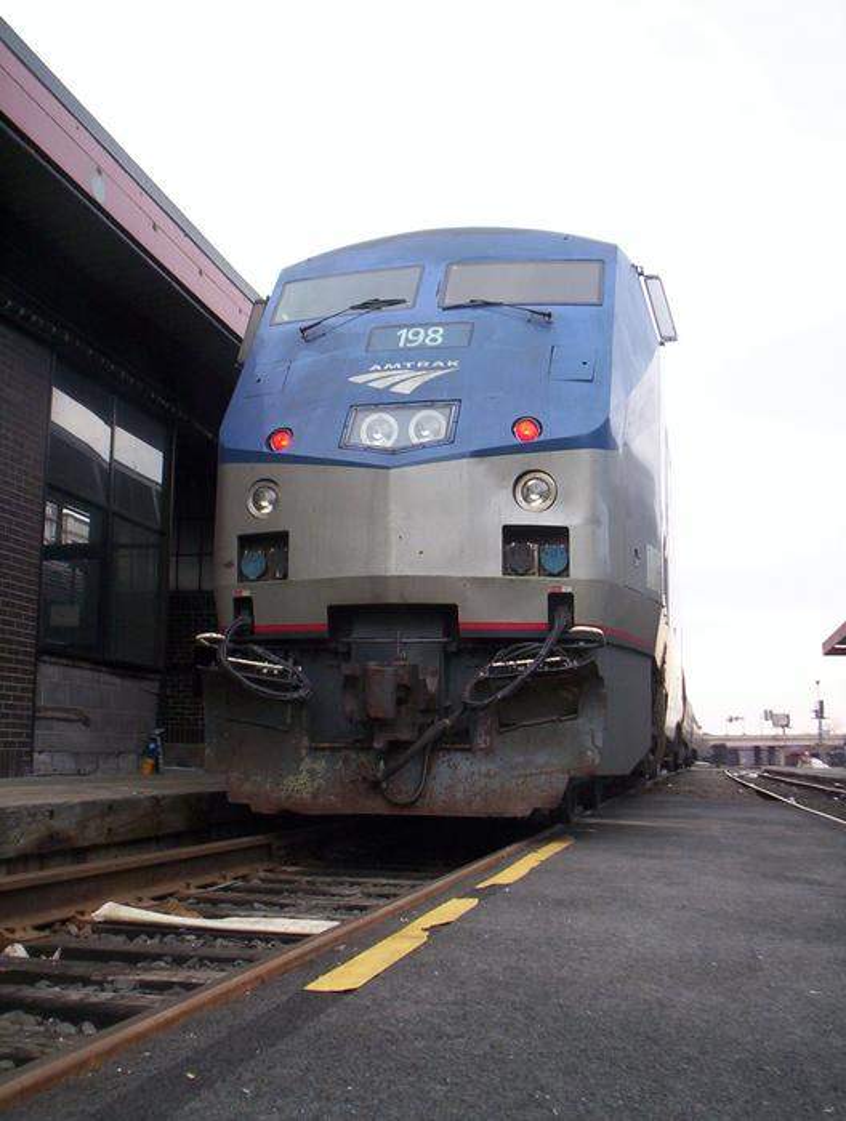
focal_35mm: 38
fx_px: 1234
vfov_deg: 48.9
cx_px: 423
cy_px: 560
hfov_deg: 37.8
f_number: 4.5
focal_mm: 4.99
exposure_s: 1/133
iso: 100
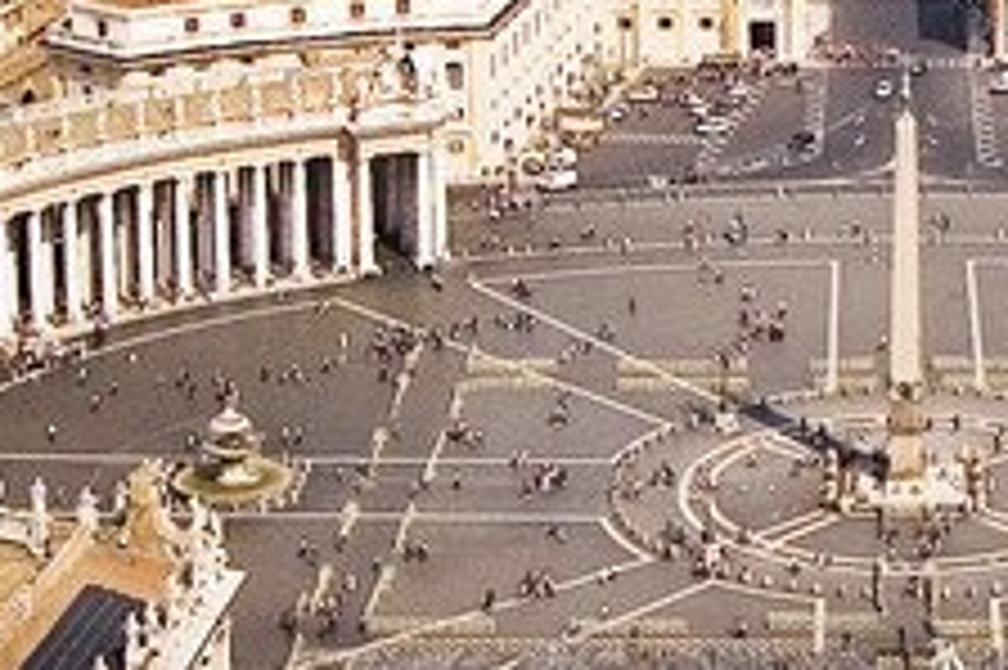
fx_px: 3833
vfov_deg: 9.9
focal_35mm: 137
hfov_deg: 14.8
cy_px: 0
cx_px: 907
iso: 200
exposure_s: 1/1600
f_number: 5.6
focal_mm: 20
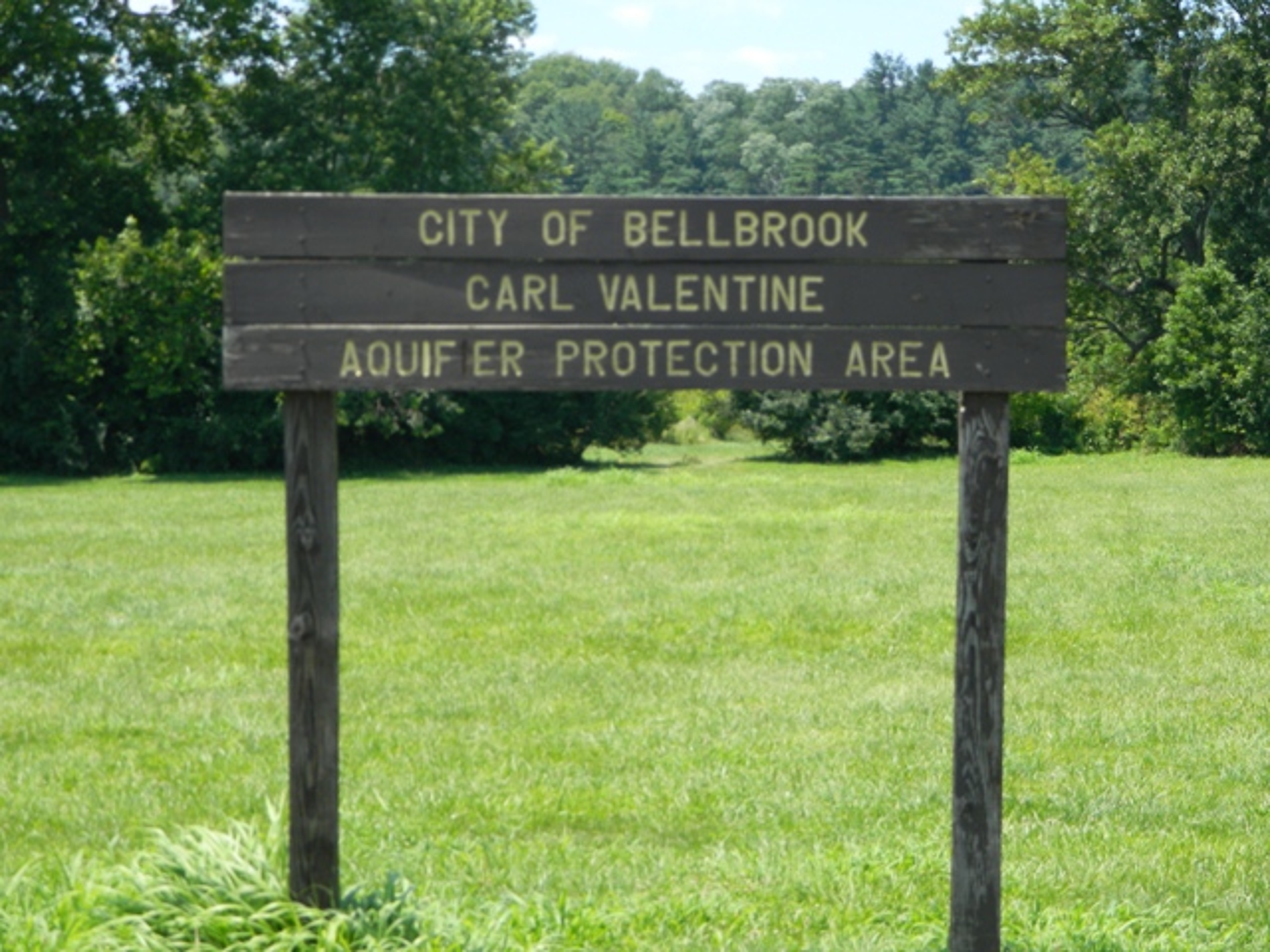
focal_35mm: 105
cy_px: 476
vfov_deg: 14.1
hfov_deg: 18.7
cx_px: 635
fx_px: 3852
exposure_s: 1/263
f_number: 4.7
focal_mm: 19
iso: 80
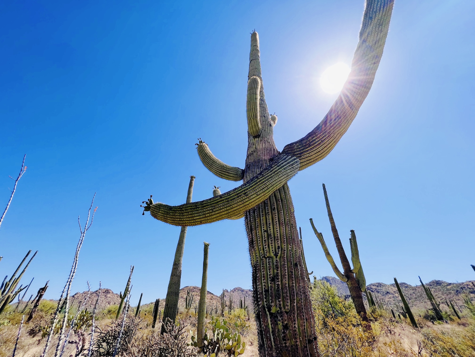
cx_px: 238
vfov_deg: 89.9
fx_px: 178
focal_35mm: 13
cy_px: 178
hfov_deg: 106.2
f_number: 1.8
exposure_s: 1/1672
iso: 32
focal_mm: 1.57
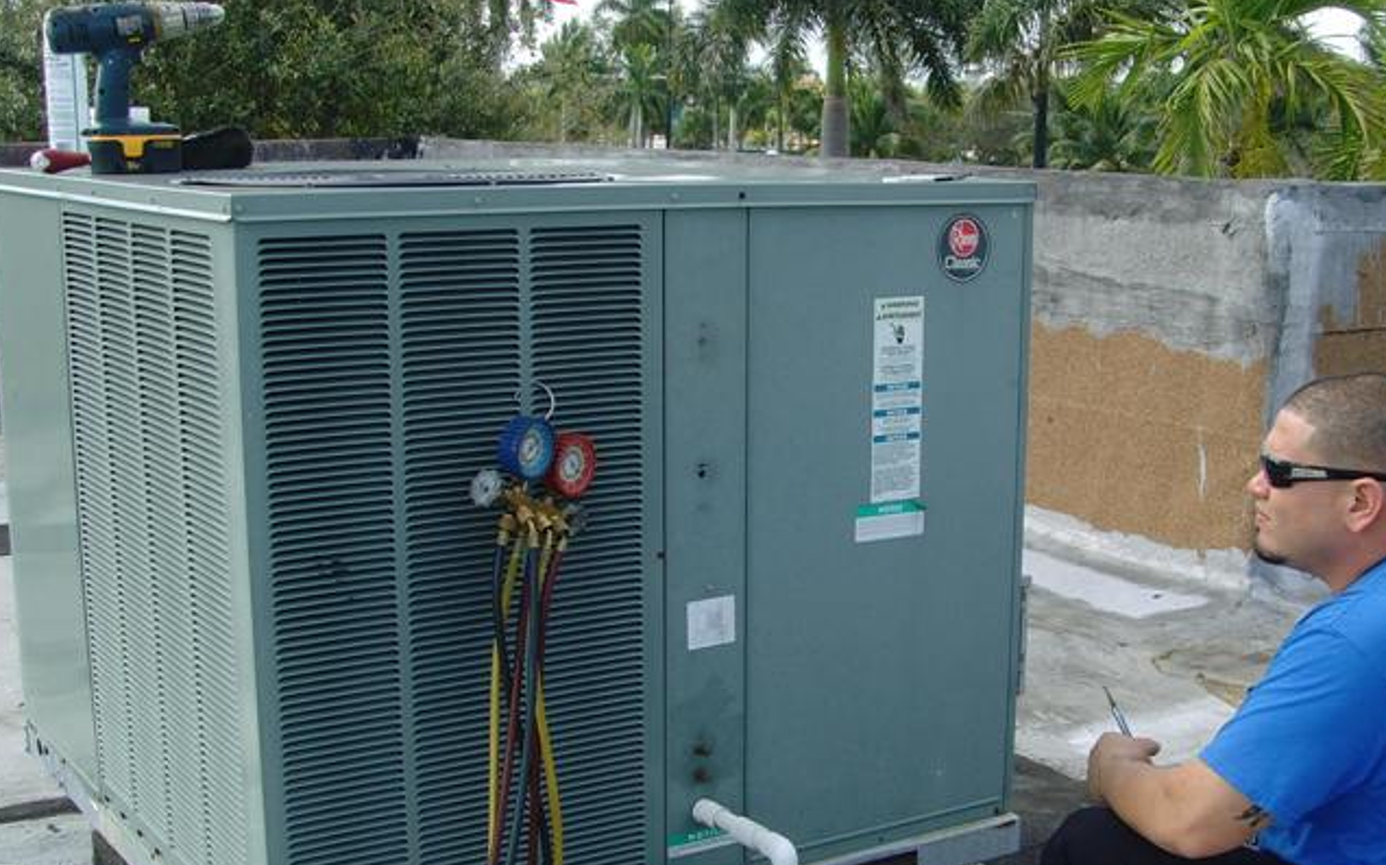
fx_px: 1964
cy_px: 575
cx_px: 824
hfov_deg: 38.7
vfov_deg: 24.7
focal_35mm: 52
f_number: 3.5
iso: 80
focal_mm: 6.6
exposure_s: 1/350
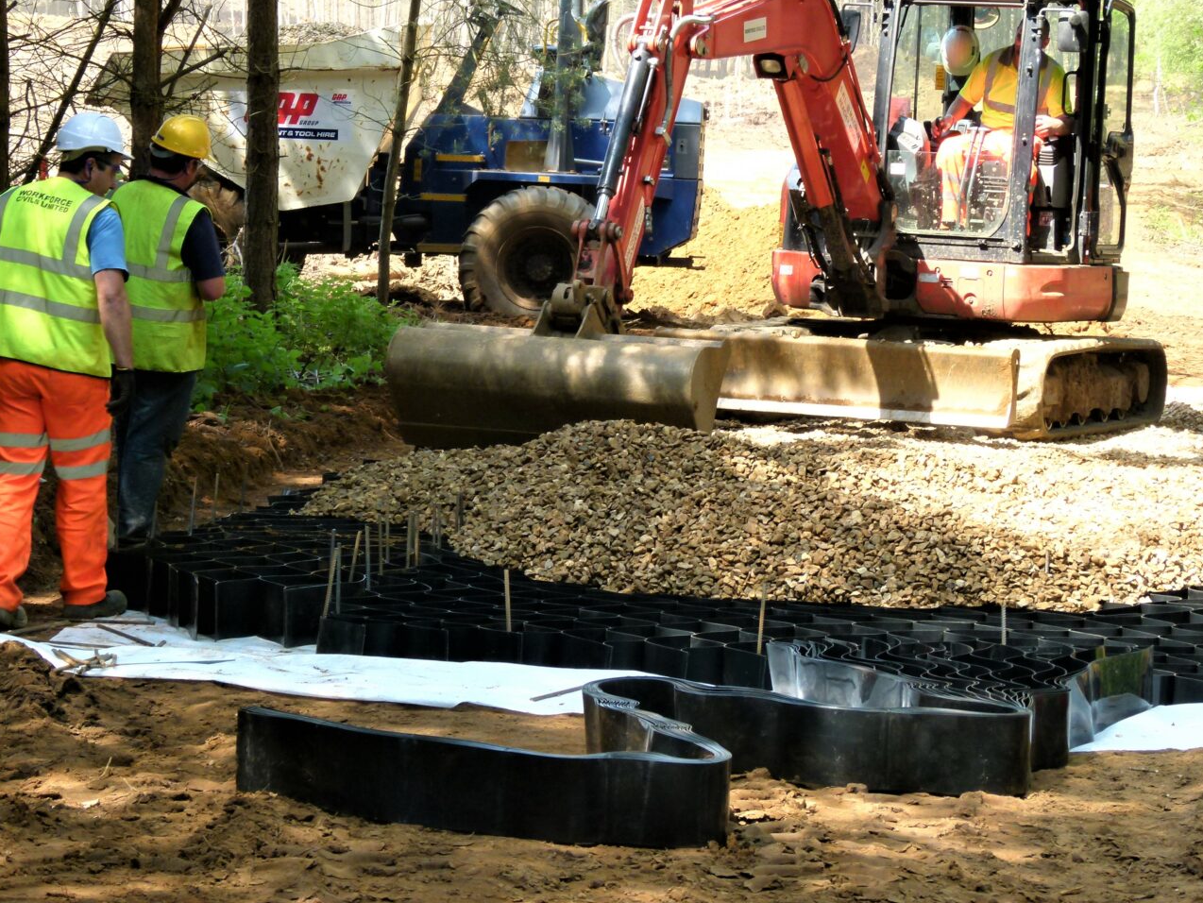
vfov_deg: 11.5
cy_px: 374
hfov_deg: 15.3
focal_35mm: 129
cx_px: 589
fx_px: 4484
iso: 100
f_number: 4
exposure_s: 1/100
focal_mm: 19.3
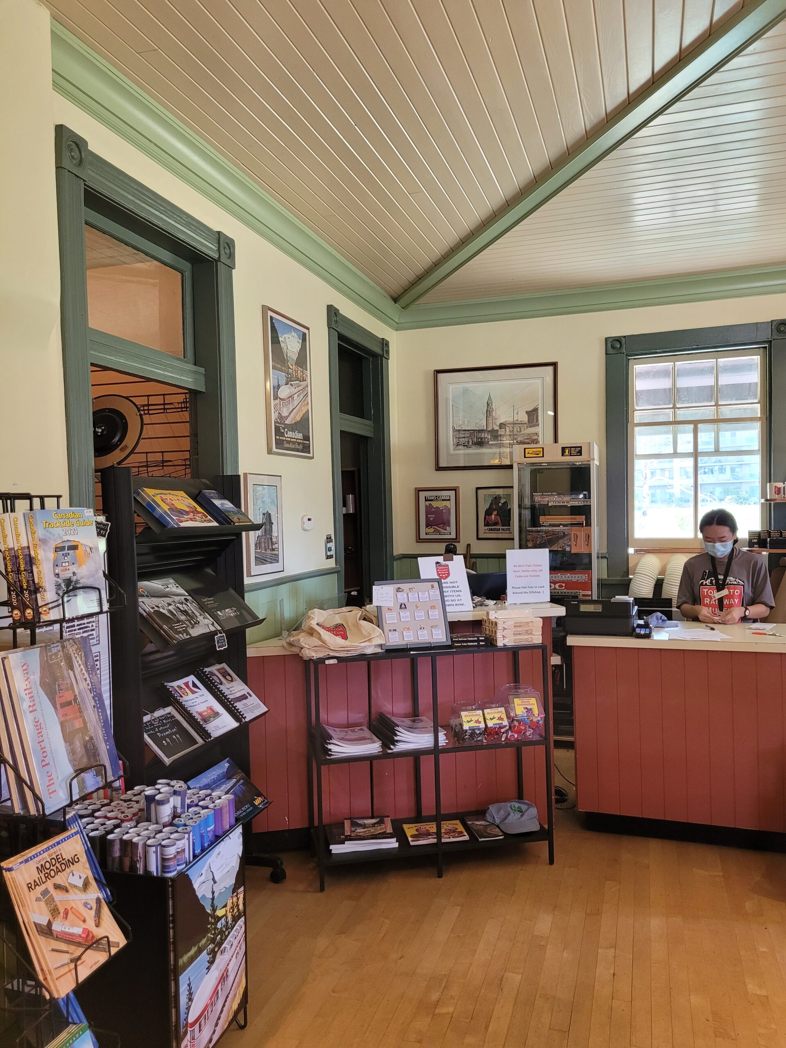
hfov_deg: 53.1
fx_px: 787
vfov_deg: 67.3
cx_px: 393
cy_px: 524
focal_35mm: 26
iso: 320
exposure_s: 1/120
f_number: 1.8
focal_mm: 5.4
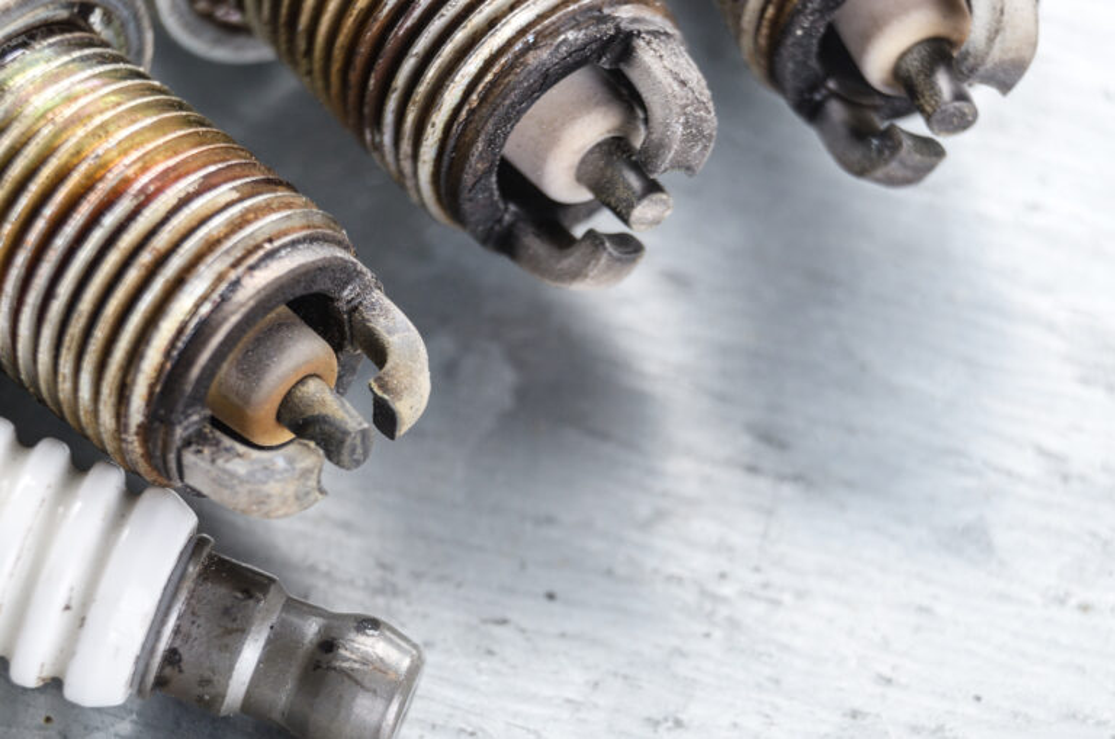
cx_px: 558
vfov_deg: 5.7
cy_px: 370
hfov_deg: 8.6
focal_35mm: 240
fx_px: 7419
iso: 100
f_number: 4.8
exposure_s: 1/200
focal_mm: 160
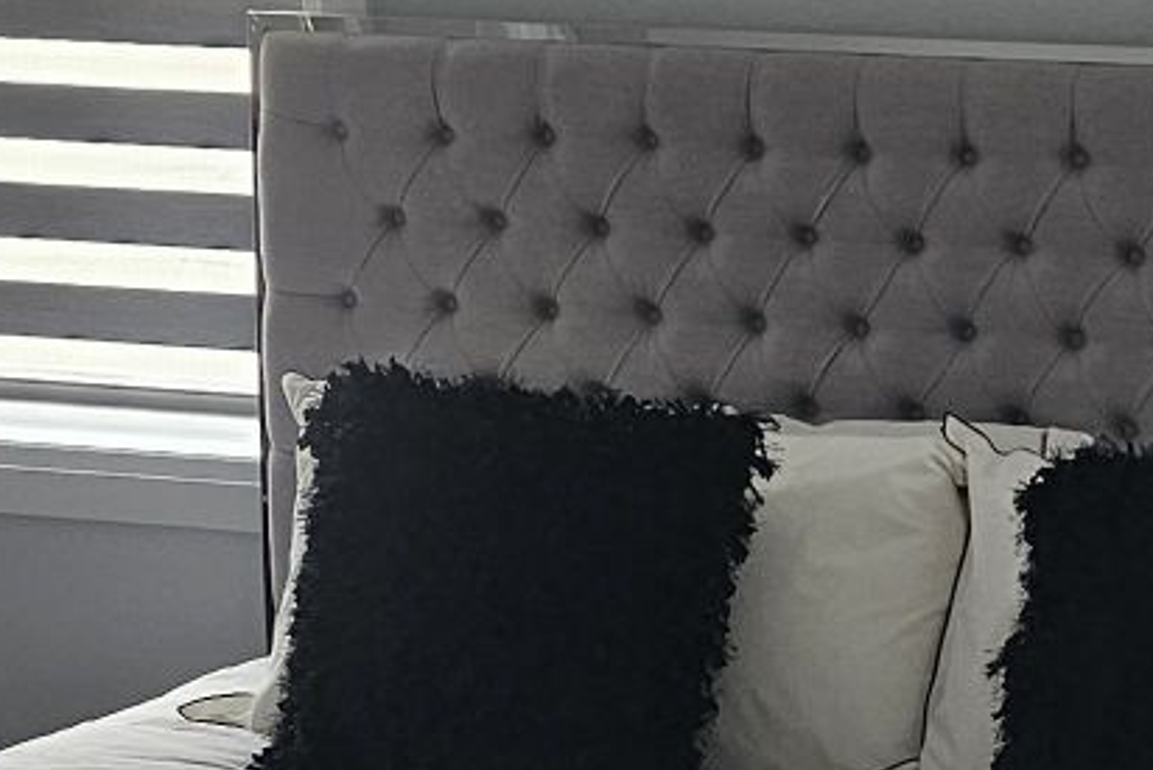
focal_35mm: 116
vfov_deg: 11.7
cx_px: 1237
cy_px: 706
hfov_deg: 17.1
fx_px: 3716
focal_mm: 6.3
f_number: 1.7
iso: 200
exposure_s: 1/120
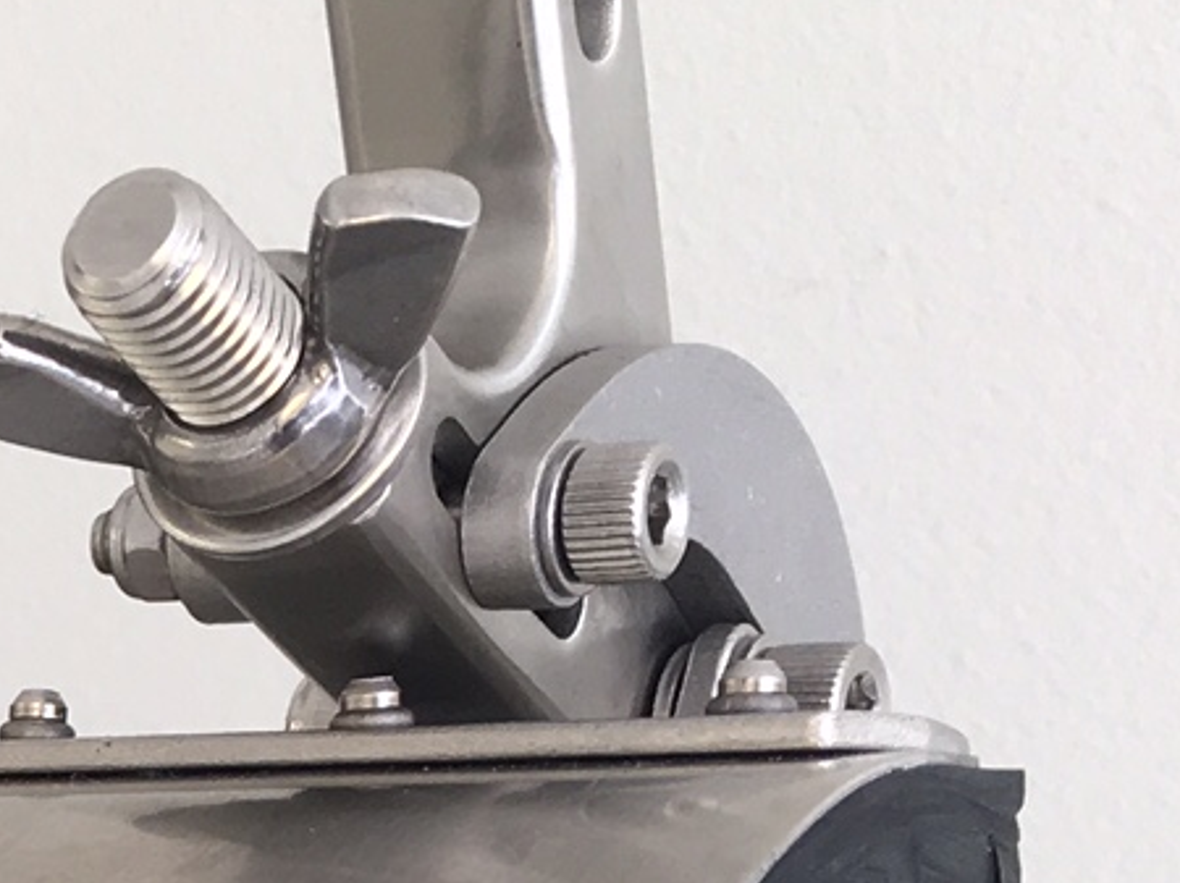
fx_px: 4429
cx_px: -850
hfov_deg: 13.8
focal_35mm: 130
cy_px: 1653
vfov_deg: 10.6
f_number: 2.2
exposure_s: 1/50
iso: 25
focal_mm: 4.15
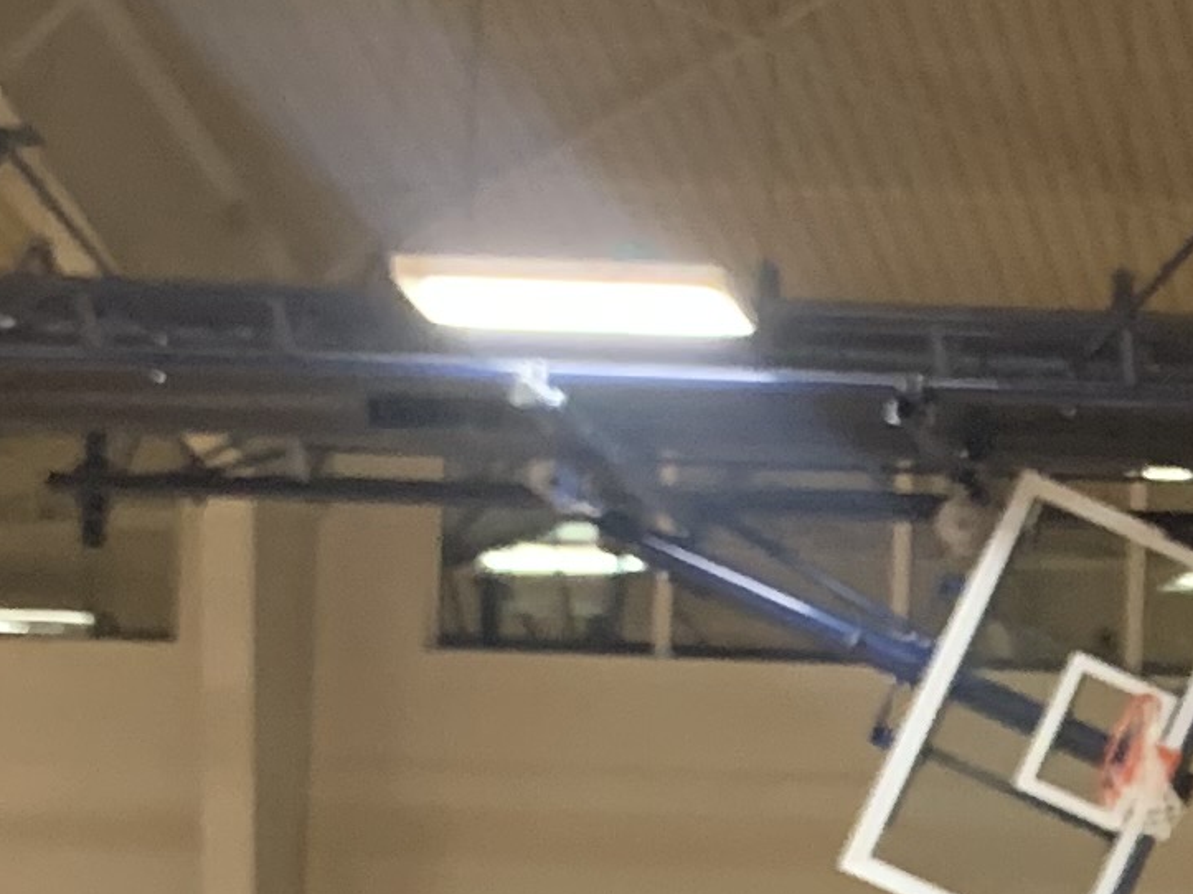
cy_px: 1313
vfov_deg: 9.9
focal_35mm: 145
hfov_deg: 12.7
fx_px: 4996
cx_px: 1922
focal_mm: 4.25
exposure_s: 1/40
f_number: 1.8
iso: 320
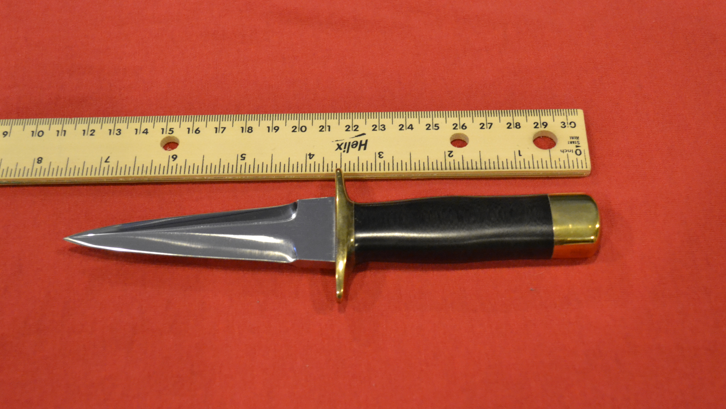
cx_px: 344
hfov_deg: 37.8
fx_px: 1059
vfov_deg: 21.8
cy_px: 217
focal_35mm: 55
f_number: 4.8
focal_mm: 32
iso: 3200
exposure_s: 1/40
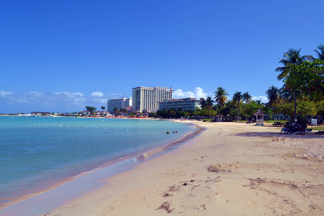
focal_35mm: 27
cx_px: 162
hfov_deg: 67.4
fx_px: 243
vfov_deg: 47.9
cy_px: 108
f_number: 9
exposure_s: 1/320
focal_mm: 18
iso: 100
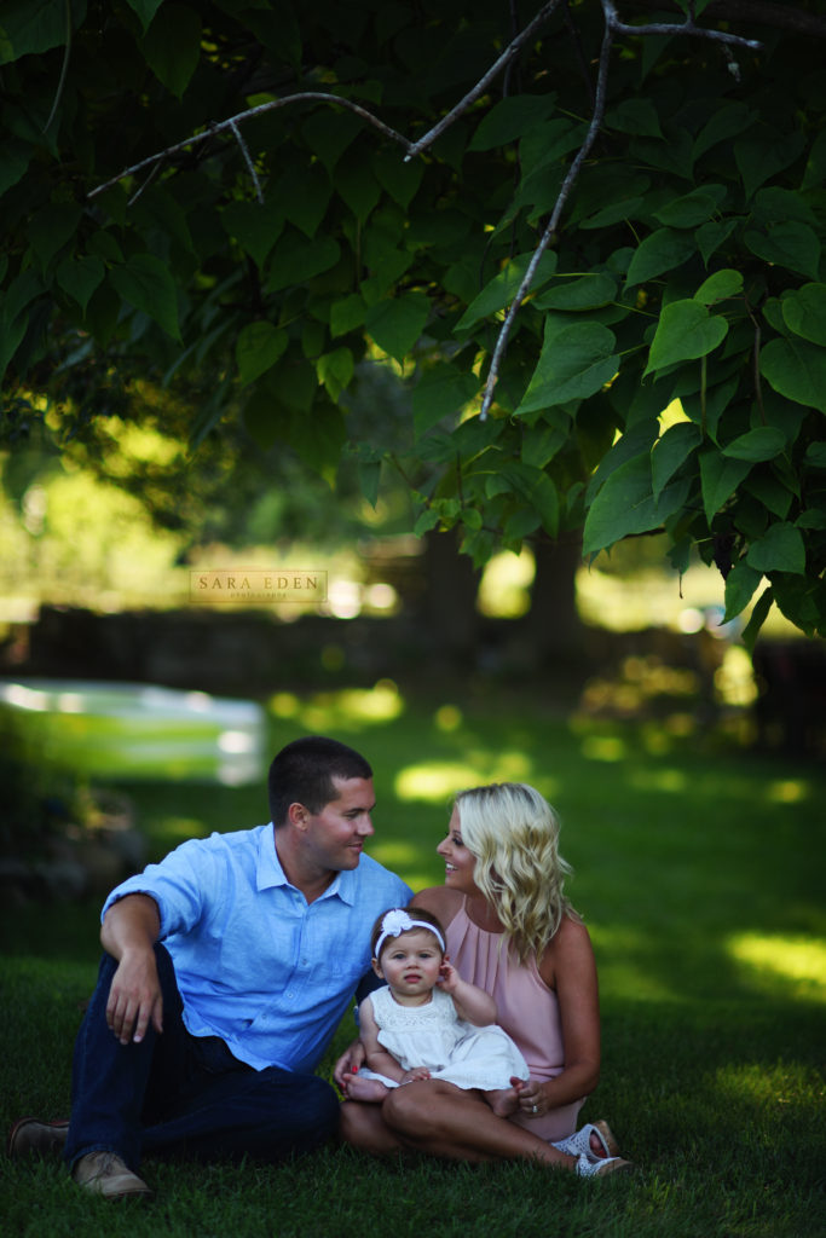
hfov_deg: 10.2
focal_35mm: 135
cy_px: 619
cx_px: 413
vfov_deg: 15.2
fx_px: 4644
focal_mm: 135
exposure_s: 1/800
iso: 125
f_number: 2
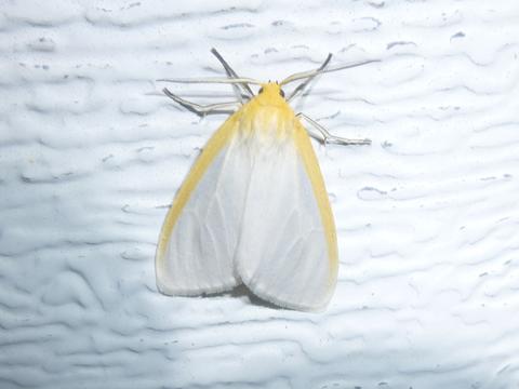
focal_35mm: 25
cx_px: 260
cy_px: 194
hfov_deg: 69.4
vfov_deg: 54.9
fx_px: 375
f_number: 3.1
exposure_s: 1/100
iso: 100
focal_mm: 4.5
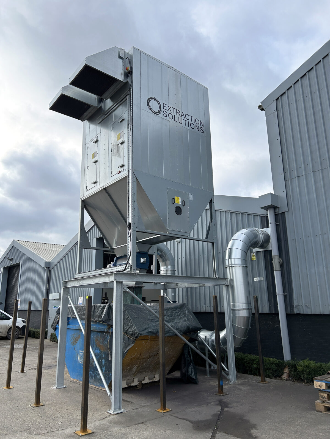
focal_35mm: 26
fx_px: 330
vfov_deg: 67.3
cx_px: 165
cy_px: 220
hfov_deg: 53.1
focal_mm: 5.7
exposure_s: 1/1597
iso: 50
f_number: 1.5
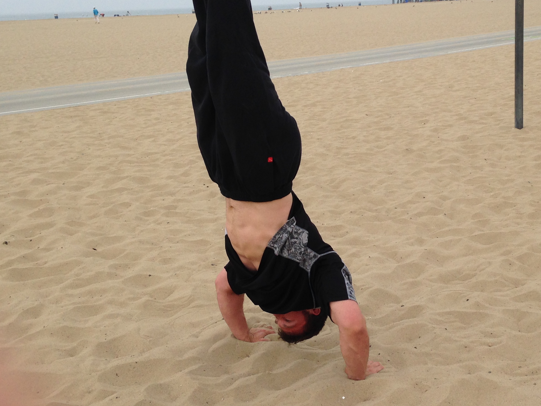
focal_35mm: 55
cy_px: 161
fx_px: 860
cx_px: 340
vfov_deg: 26.5
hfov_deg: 34.7
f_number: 2.4
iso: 50
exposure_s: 1/1106
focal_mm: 4.12
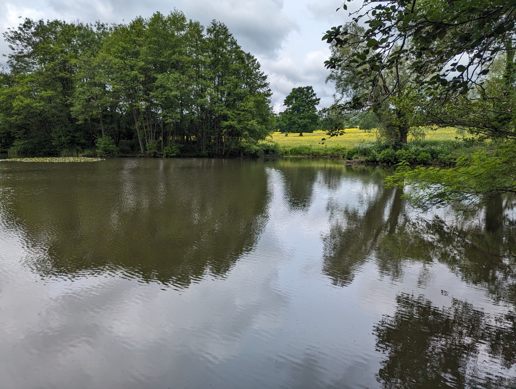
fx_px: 358
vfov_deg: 56.9
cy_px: 194
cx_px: 258
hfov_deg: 71.5
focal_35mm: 24
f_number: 1.85
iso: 49
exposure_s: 1/1984
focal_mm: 6.81
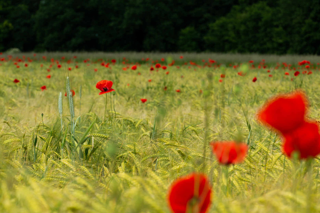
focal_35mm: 146
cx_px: 160
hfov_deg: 14.1
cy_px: 106
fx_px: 1292
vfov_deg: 9.4
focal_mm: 97
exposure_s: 1/400
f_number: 8
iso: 100
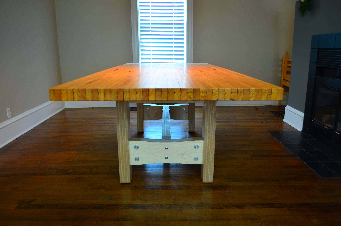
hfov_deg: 67.5
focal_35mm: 27
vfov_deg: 47.7
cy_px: 113
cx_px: 170
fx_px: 255
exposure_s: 1/2
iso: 100
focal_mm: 18
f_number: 3.5
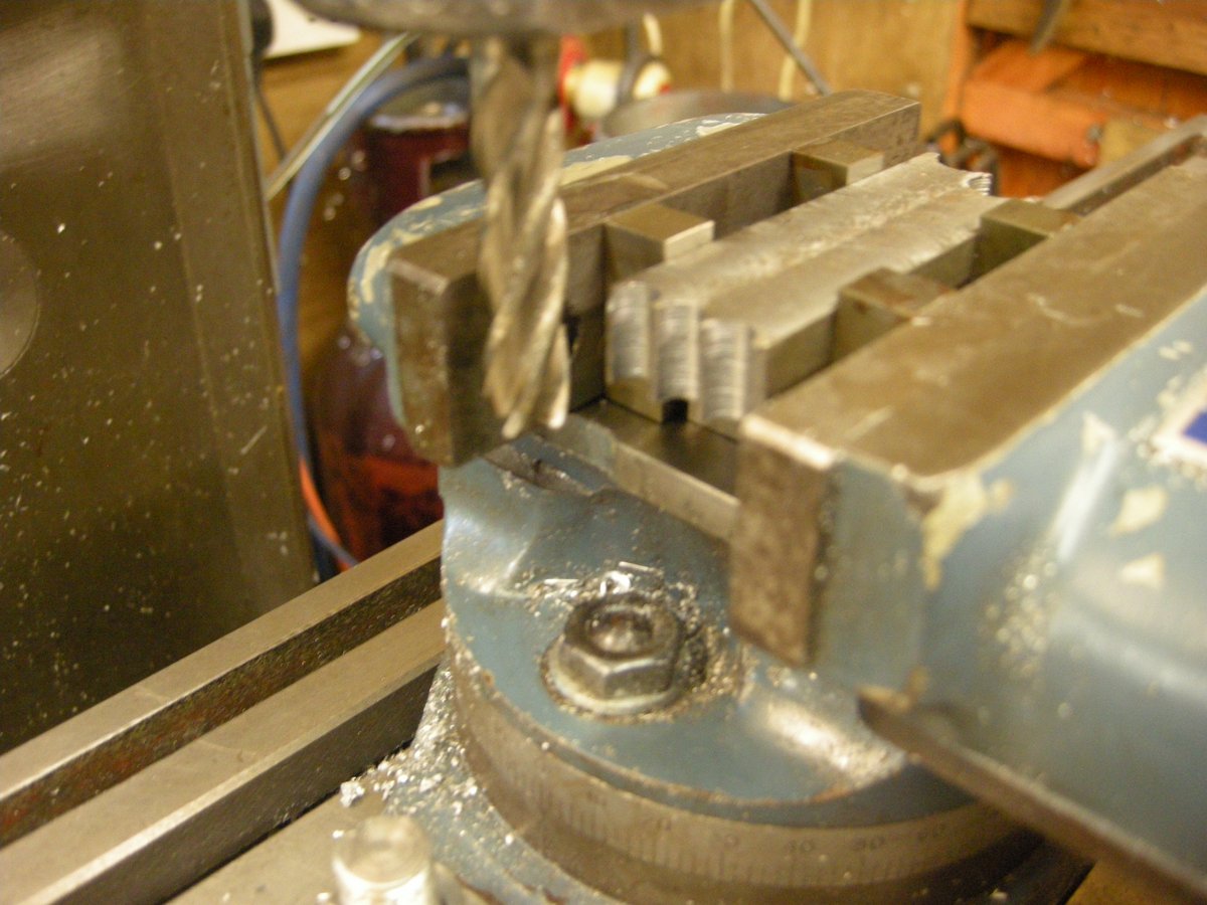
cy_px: 452
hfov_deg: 52.6
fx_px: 1220
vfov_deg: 40.7
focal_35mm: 35
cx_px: 604
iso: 486
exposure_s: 1/8
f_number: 2.7
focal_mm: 7.5
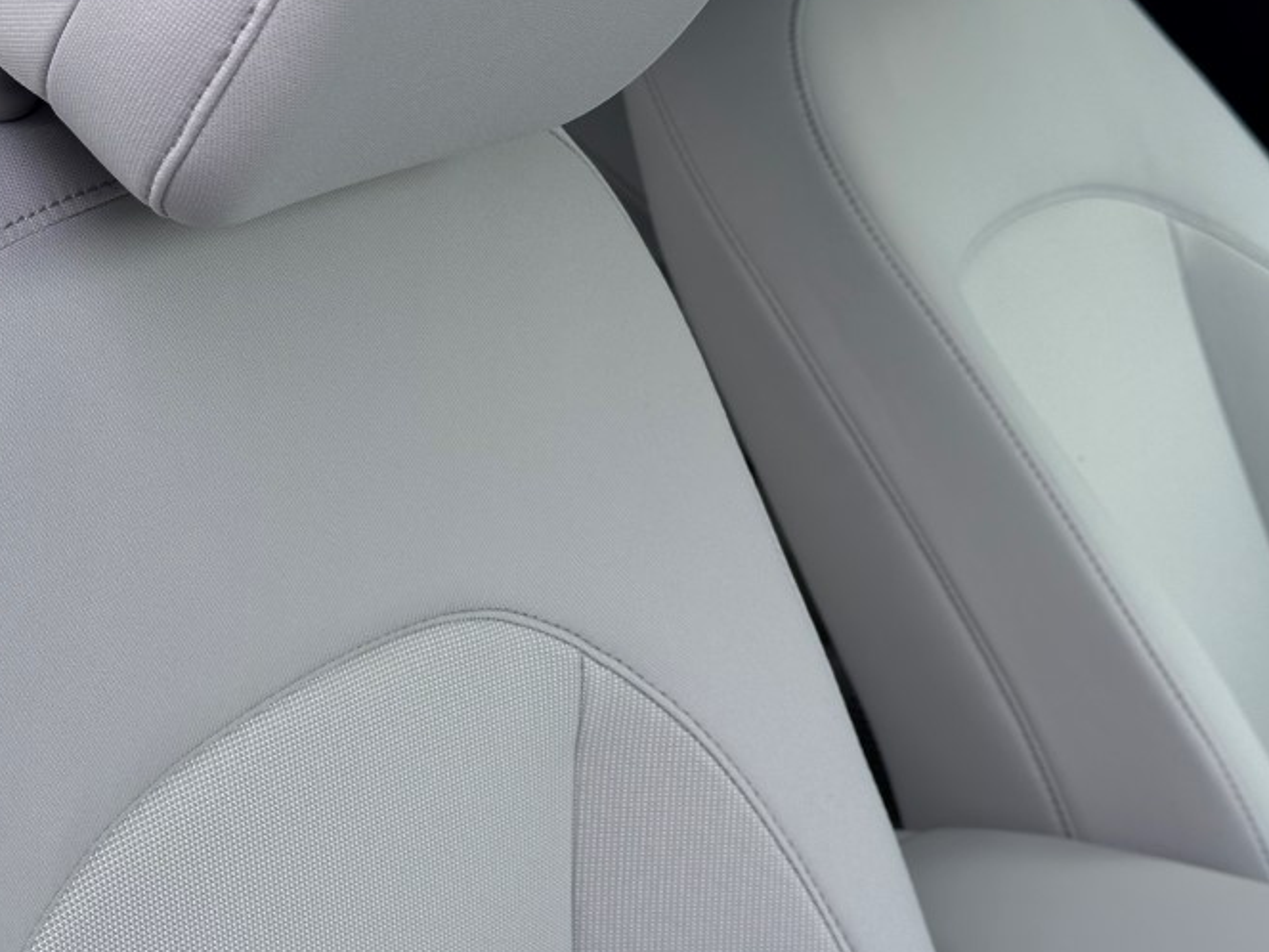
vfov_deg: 19.9
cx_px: 493
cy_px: 461
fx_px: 2713
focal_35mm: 74
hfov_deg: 26.3
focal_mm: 6.86
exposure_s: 1/473
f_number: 1.78
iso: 64
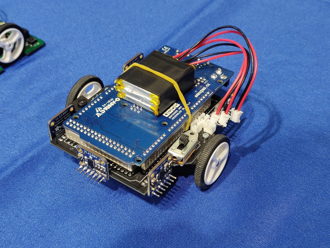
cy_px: 124
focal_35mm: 25
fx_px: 238
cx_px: 165
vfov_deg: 54.9
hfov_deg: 69.4
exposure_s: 1/33
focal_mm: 4.25
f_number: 1.7
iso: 200
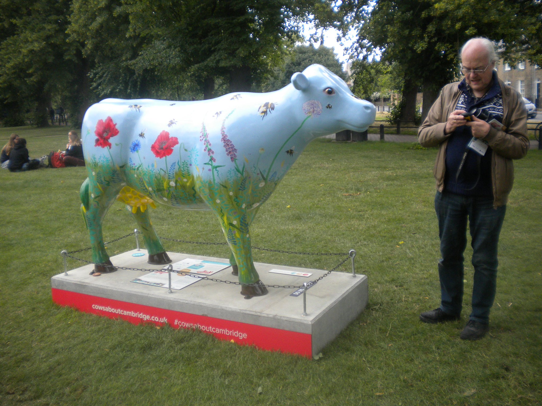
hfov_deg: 52.6
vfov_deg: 40.7
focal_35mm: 35
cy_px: 203
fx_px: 548
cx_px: 271
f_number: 3.1
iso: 174
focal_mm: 6.3
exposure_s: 1/500
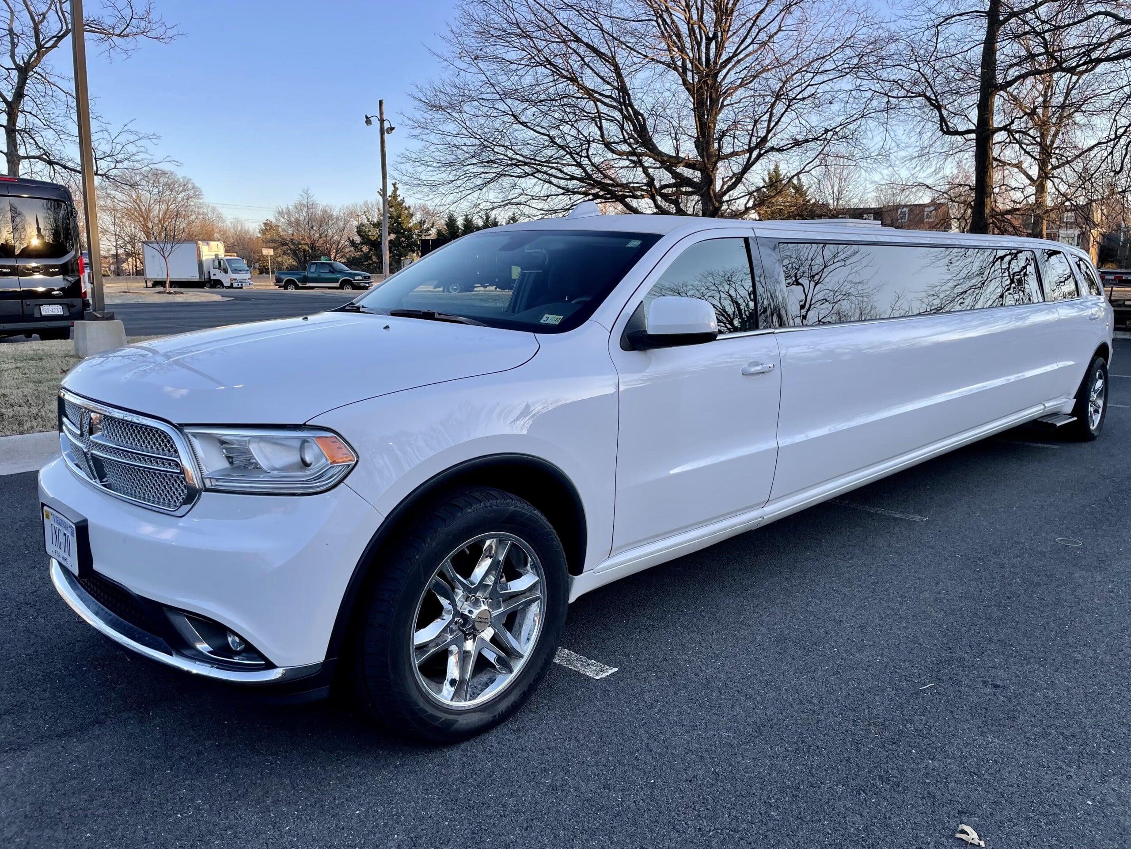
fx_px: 849
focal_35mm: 26
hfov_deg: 67.3
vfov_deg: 53.1
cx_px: 566
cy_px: 424
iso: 32
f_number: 1.6
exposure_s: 1/491
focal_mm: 4.2
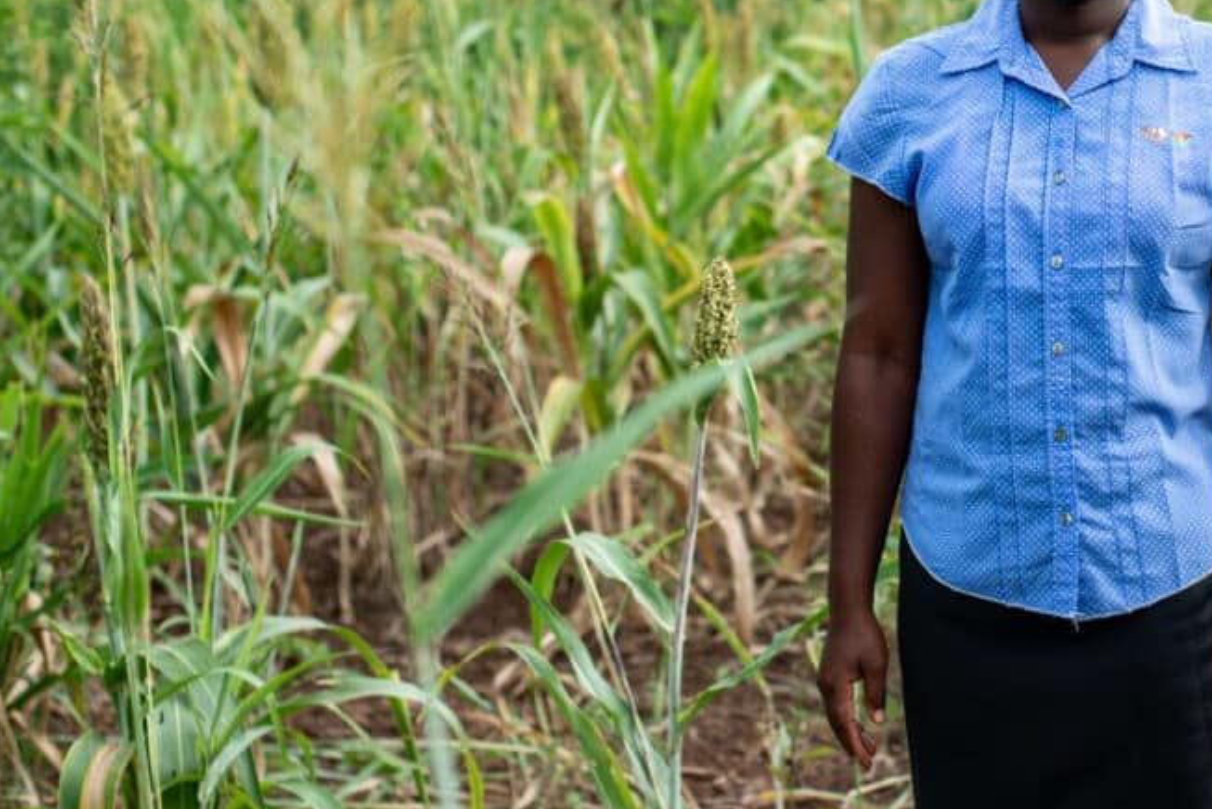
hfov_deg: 20.5
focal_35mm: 98
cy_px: 208
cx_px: 1054
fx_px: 3301
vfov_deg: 13.9
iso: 250
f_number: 3.2
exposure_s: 1/200
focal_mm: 50
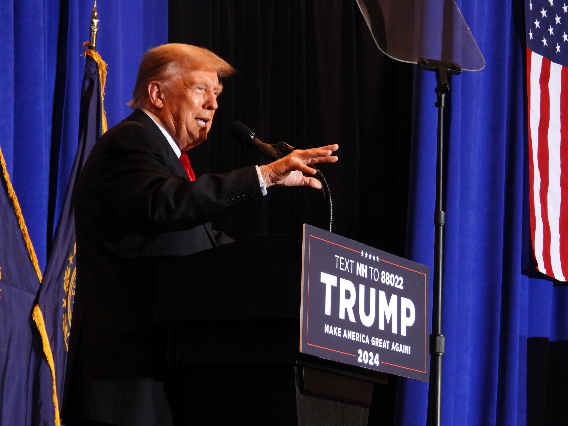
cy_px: 213
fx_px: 2379
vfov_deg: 10.2
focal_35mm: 145
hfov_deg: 13.6
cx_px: 284
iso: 800
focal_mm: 26.1
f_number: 4
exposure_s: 1/50
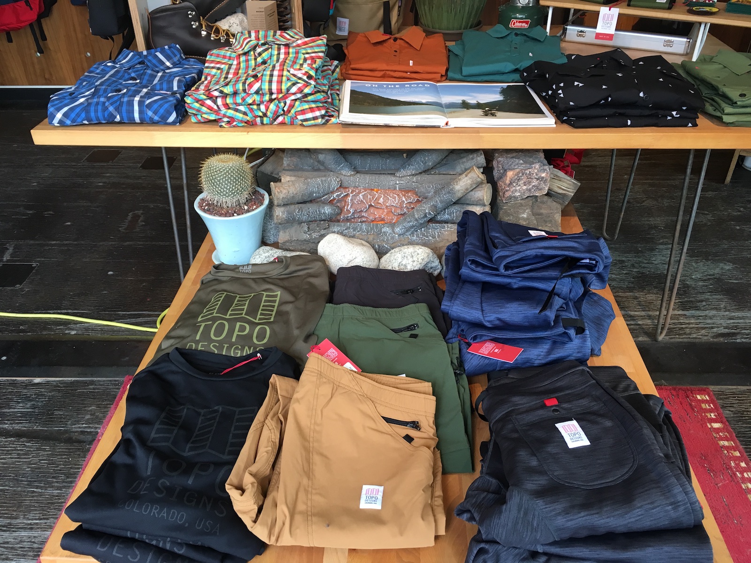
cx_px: 376
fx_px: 629
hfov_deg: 61.7
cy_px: 282
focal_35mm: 29
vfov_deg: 48.2
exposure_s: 1/30
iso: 32
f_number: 2.2
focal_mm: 4.15
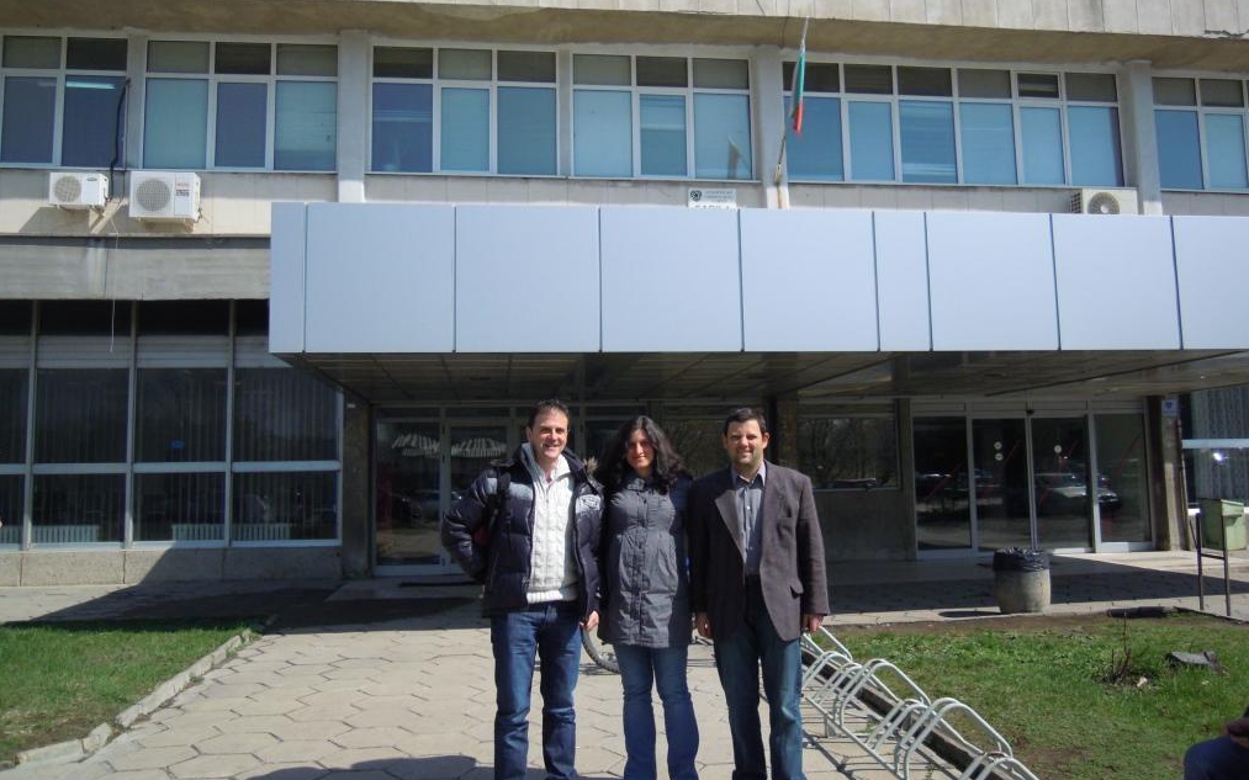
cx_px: 619
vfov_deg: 41.8
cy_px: 380
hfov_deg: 62.9
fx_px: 1021
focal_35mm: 30
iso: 200
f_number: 7.6
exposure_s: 1/500
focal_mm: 5
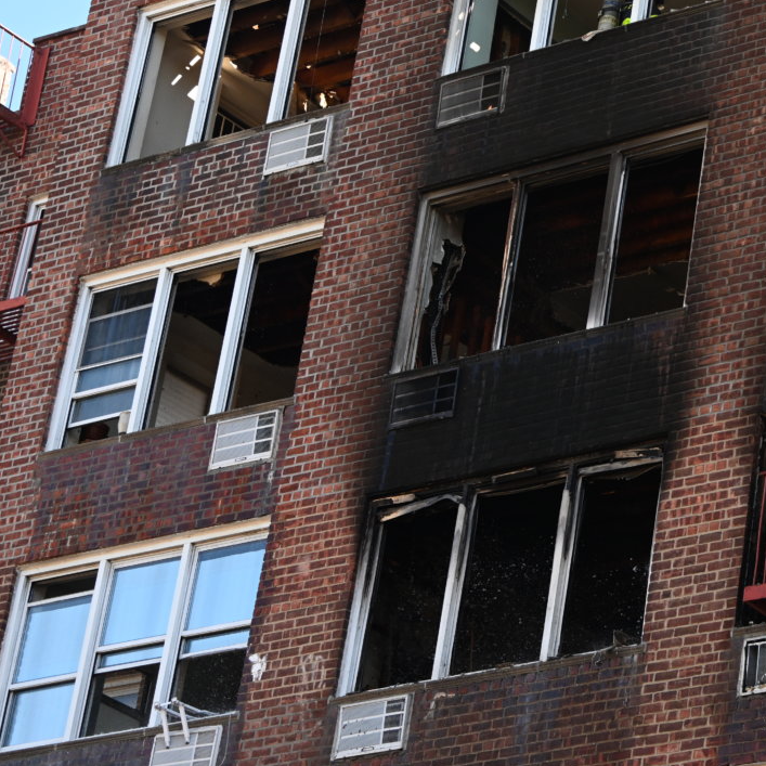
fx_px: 3755
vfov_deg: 11.6
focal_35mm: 150
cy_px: 212
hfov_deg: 11.5
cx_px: 814
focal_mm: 78
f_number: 3.5
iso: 800
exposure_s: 1/2500
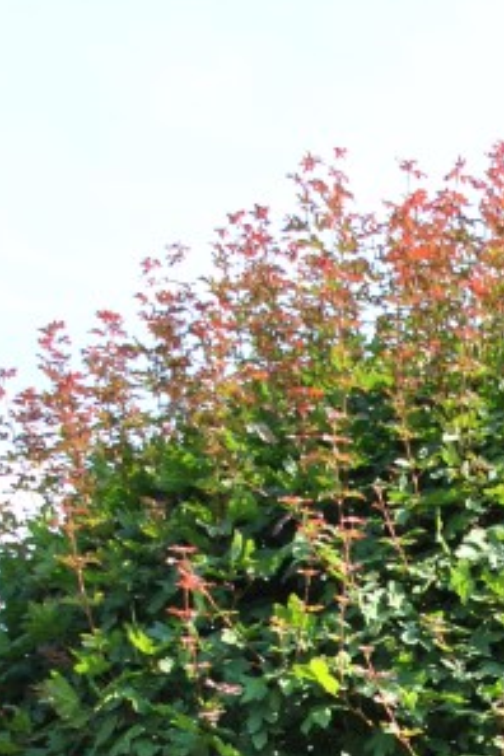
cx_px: 561
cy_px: 769
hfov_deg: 11.3
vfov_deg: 16.7
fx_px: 2520
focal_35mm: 120
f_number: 5.6
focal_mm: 22
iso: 100
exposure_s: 1/125
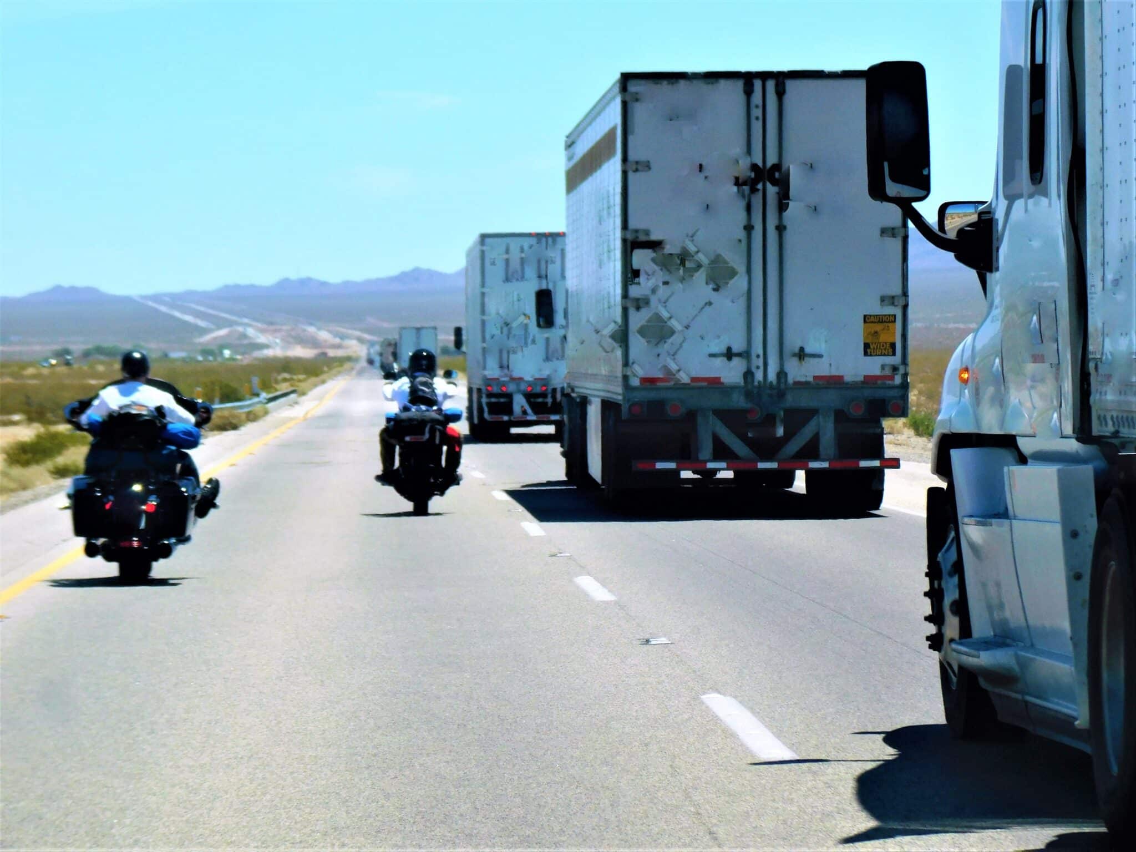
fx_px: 6038
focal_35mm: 184
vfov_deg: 8.1
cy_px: 426
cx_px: 568
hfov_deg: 10.7
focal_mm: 32.7
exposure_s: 1/800
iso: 125
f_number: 5.4
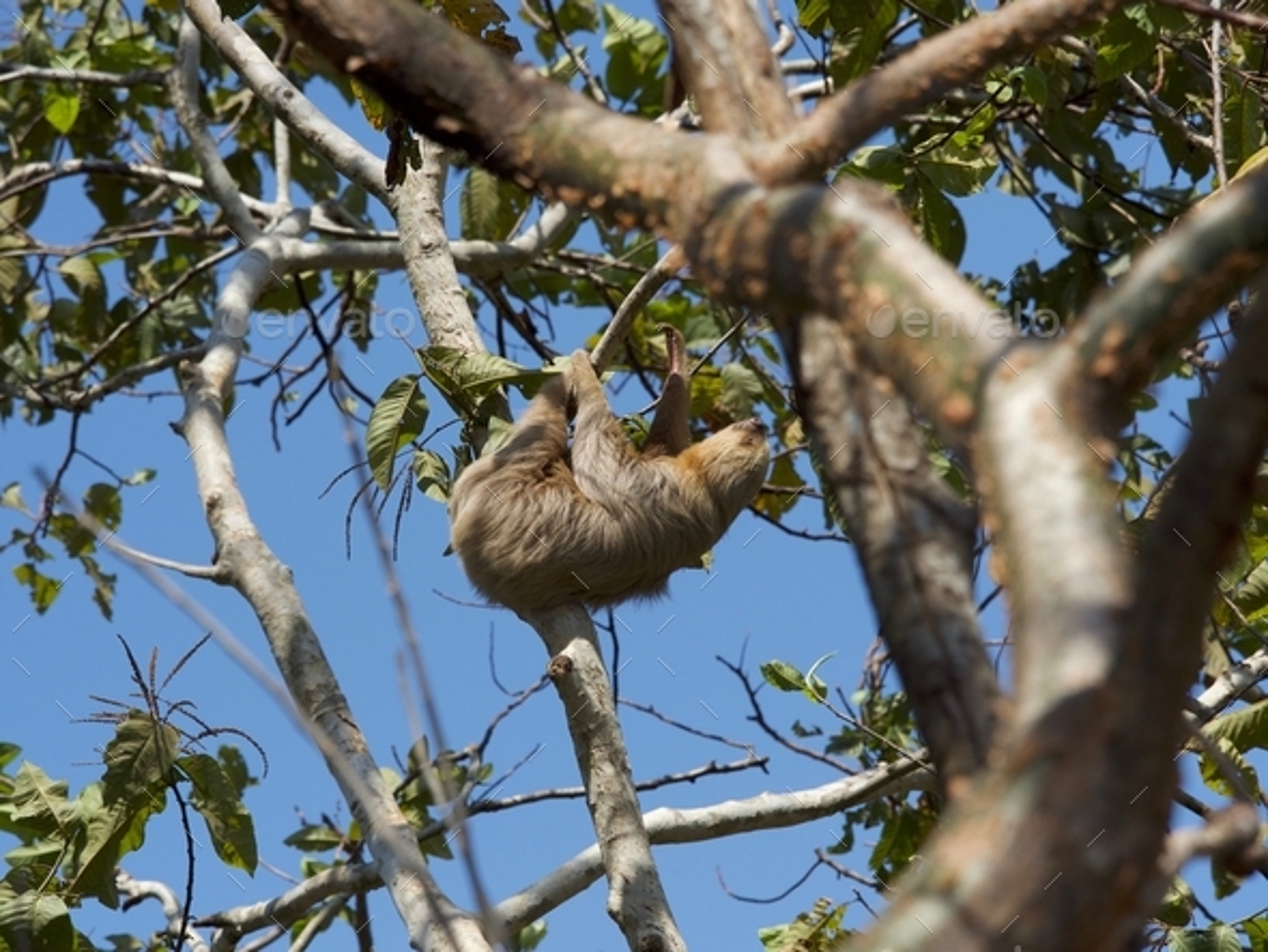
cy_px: 476
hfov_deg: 6.6
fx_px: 10994
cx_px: 634
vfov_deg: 5.0
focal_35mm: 300
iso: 500
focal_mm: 150
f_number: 4.5
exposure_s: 1/4000
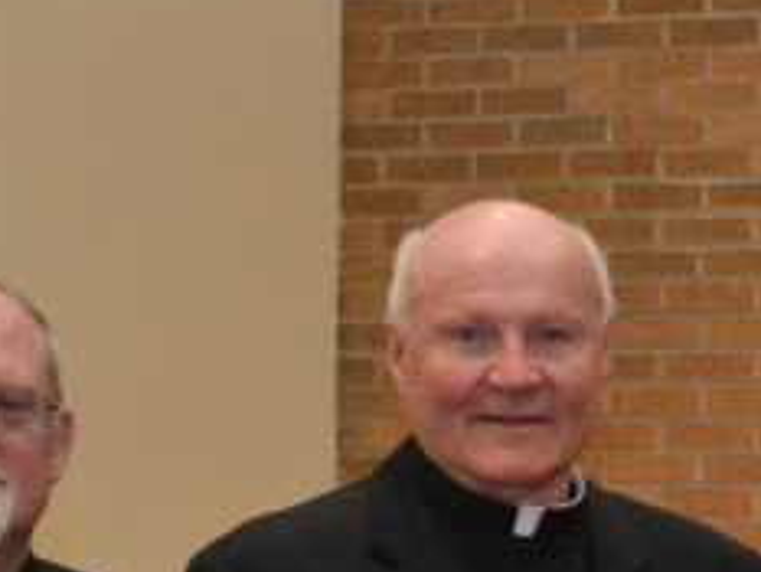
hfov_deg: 8.6
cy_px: 742
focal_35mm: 228
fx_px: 5015
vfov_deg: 6.5
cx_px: 764
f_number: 5.3
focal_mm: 48
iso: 3200
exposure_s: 1/60
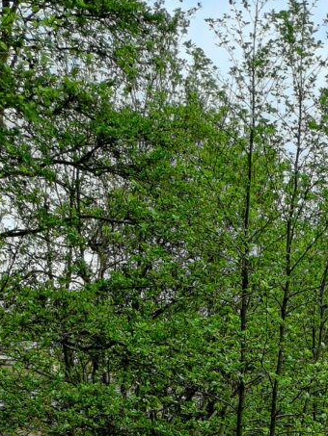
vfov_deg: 15.3
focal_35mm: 113
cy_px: 751
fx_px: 1427
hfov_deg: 13.0
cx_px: 297
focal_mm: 4.65
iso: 32
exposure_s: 1/909
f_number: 1.8
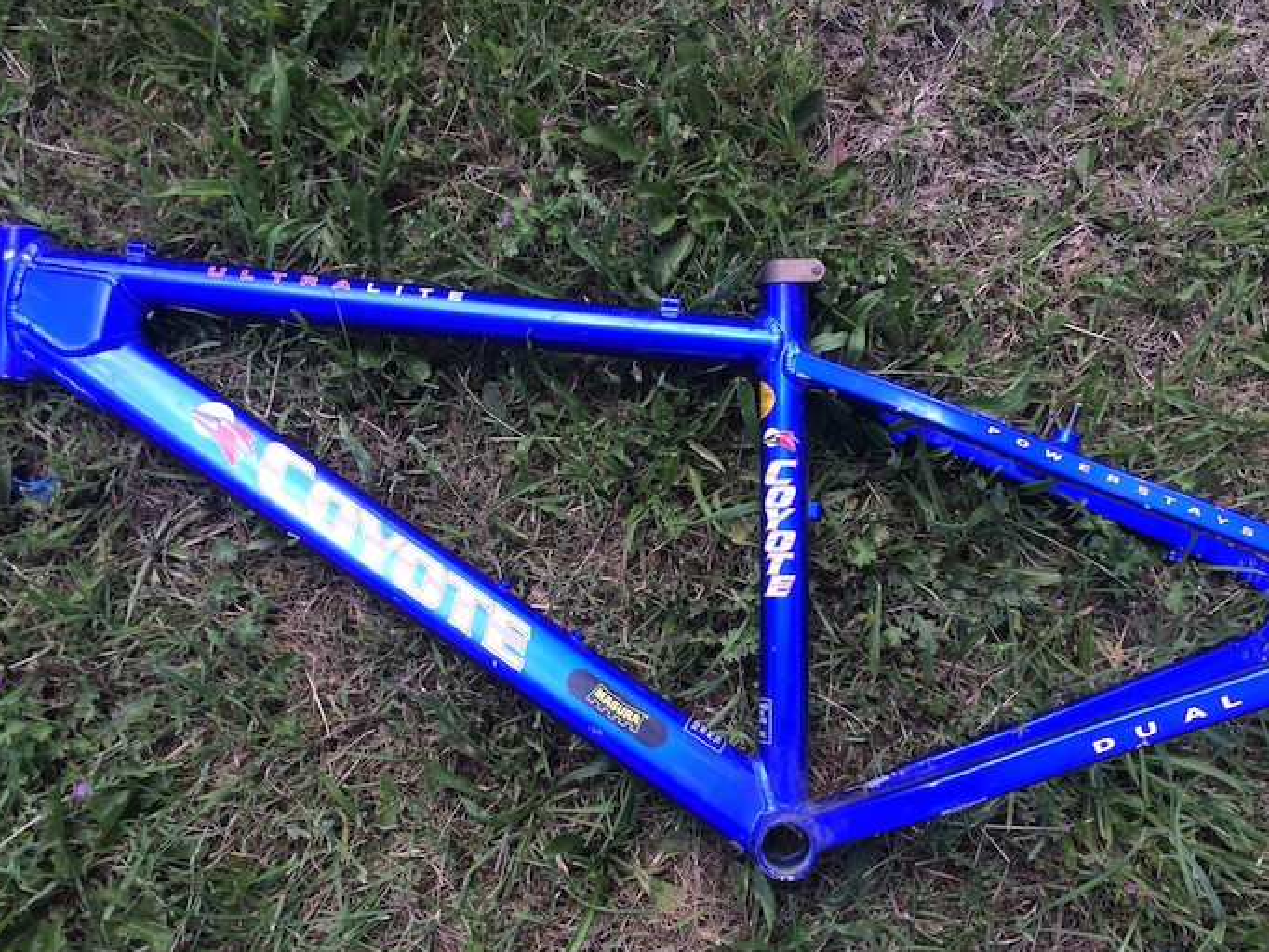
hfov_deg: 53.8
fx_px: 1247
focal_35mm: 34
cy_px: 487
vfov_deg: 41.8
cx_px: 707
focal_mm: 4.15
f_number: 2.2
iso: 32
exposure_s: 1/427
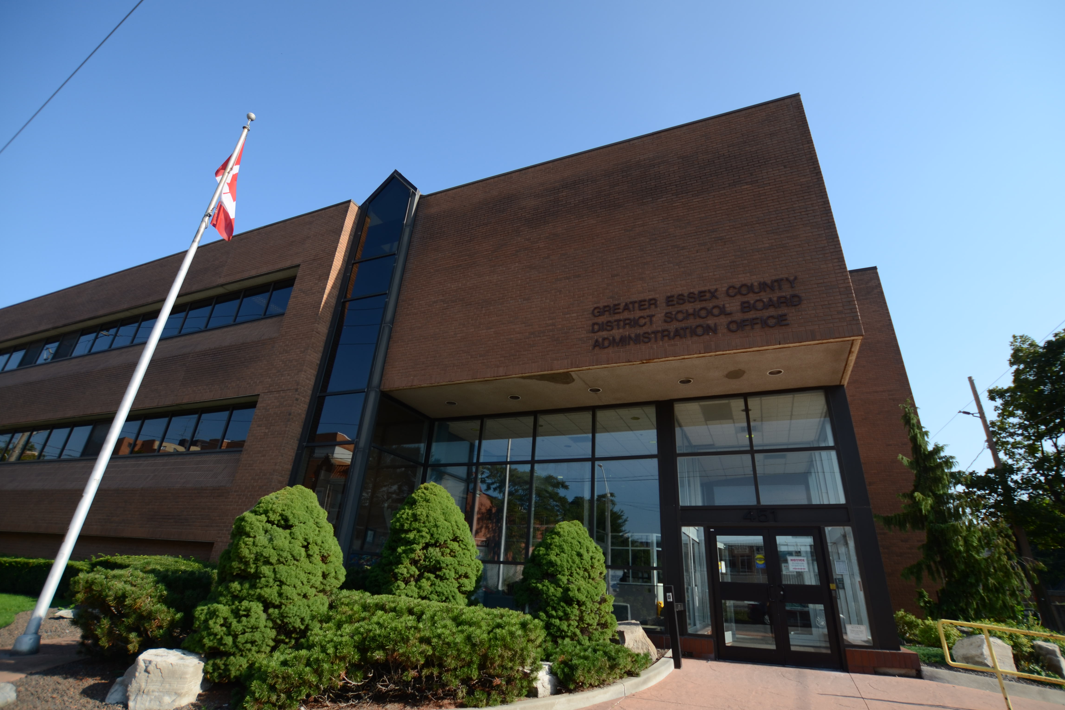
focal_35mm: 16
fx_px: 473
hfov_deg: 96.7
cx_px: 544
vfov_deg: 73.7
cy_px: 344
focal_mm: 10
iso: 100
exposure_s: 1/1000
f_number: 3.5
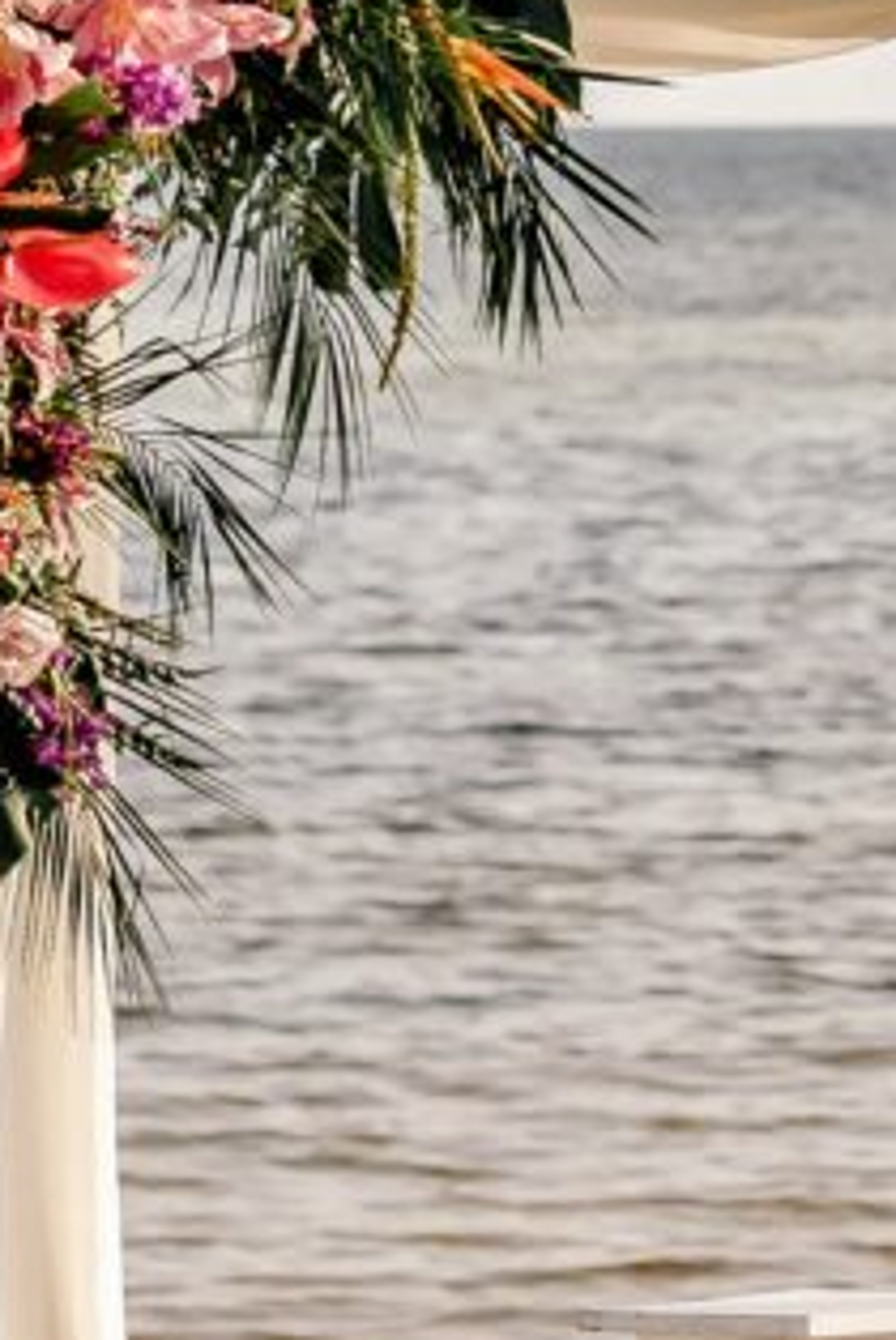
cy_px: 107
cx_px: 612
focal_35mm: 228
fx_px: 8493
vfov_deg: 9.0
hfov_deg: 6.0
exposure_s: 1/1000
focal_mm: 35
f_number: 2.5
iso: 100
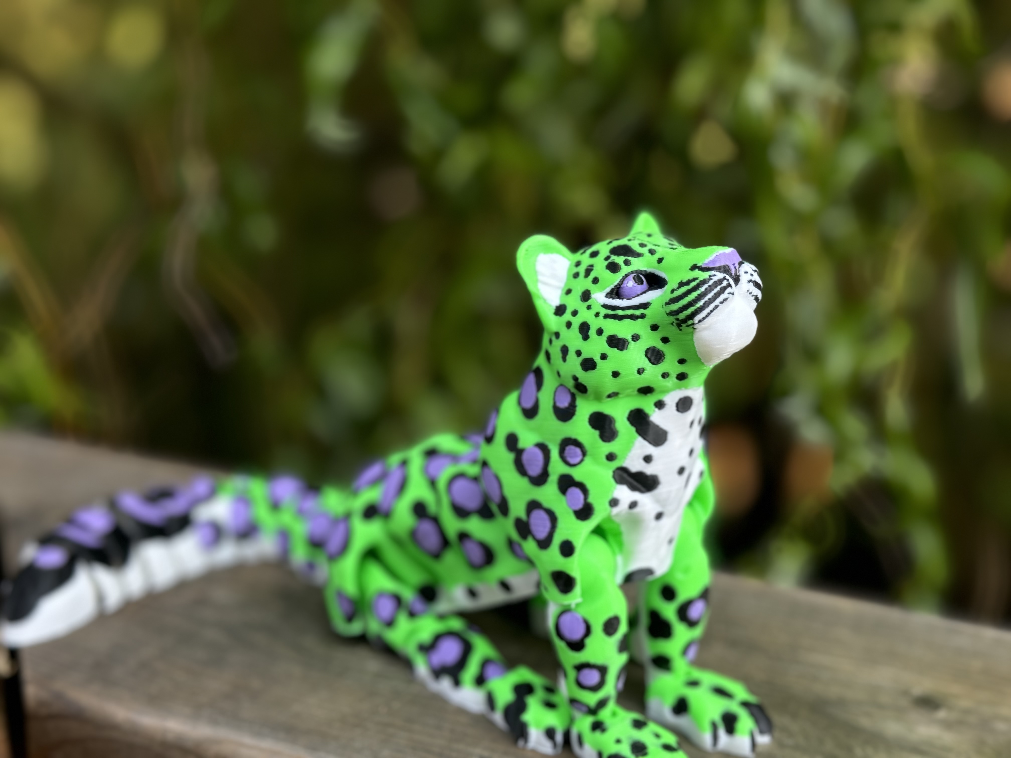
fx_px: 1402
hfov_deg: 39.7
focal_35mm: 48
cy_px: 379
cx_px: 506
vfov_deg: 30.3
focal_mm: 6.76
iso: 64
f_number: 1.78
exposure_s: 1/474
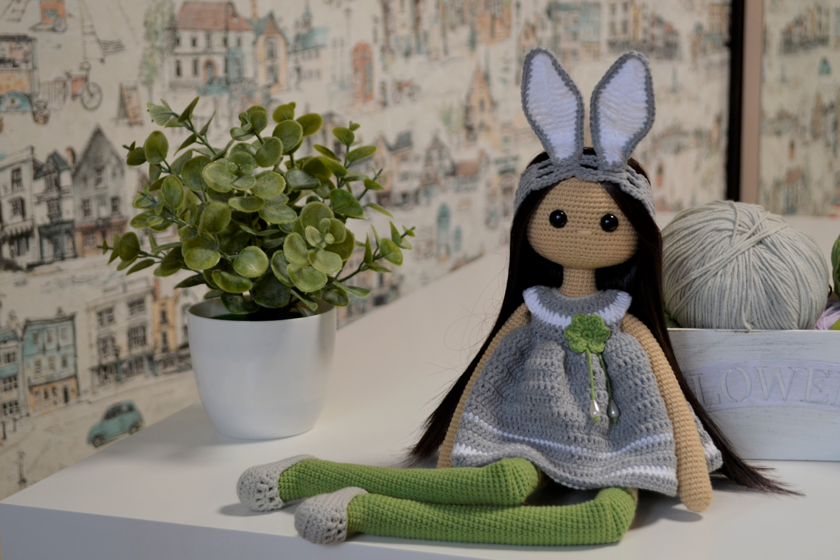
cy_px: 281
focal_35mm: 57
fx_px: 1330
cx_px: 441
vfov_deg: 23.8
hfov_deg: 35.0
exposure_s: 1/25
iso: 400
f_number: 5
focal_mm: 36
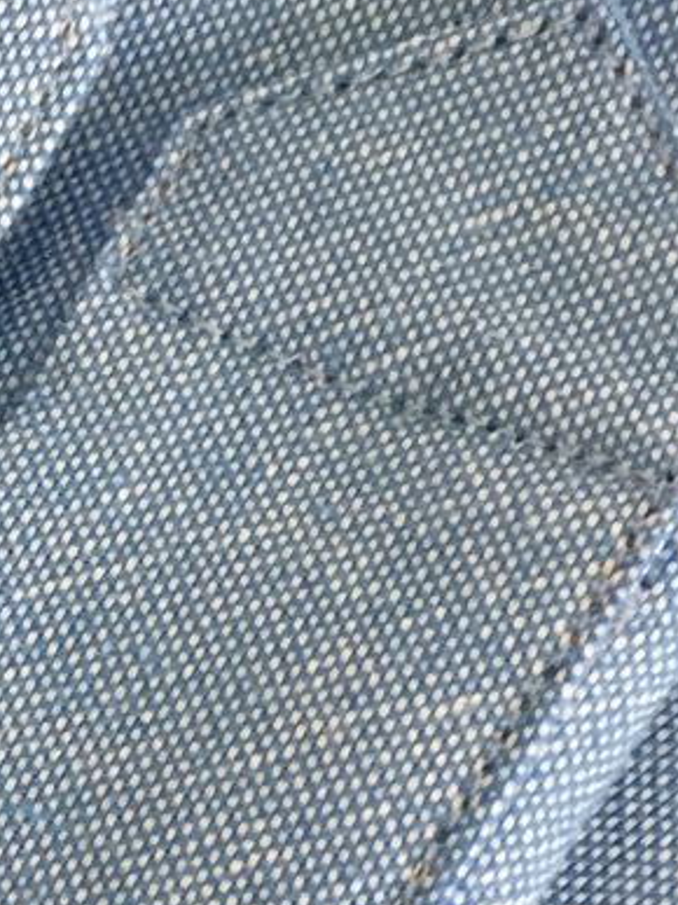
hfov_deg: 11.6
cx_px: -435
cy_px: 636
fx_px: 3136
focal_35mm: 120
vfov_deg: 16.4
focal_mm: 4.15
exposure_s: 1/30
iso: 100
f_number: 2.2
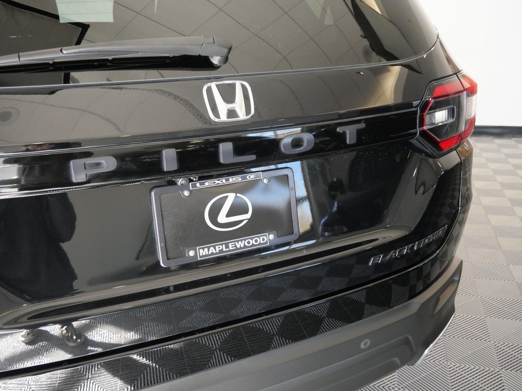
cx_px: 261
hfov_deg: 51.4
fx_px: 543
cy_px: 196
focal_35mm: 36
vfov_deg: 39.7
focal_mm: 18
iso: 2500
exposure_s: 1/60
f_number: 3.9
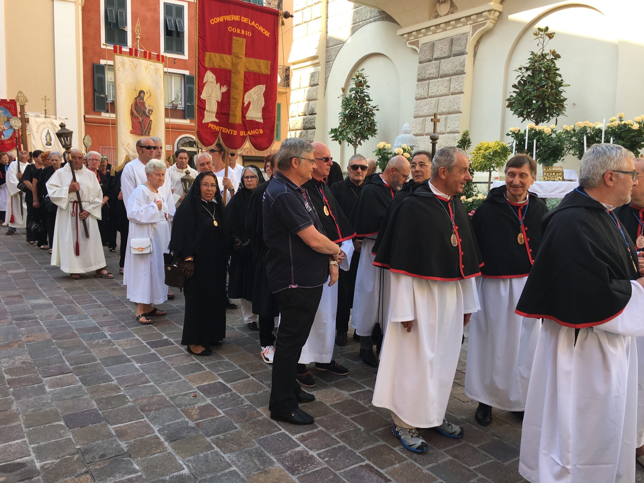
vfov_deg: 48.2
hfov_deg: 61.7
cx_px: 322
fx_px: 540
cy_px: 242
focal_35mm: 29
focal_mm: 4.15
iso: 25
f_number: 2.2
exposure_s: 1/223
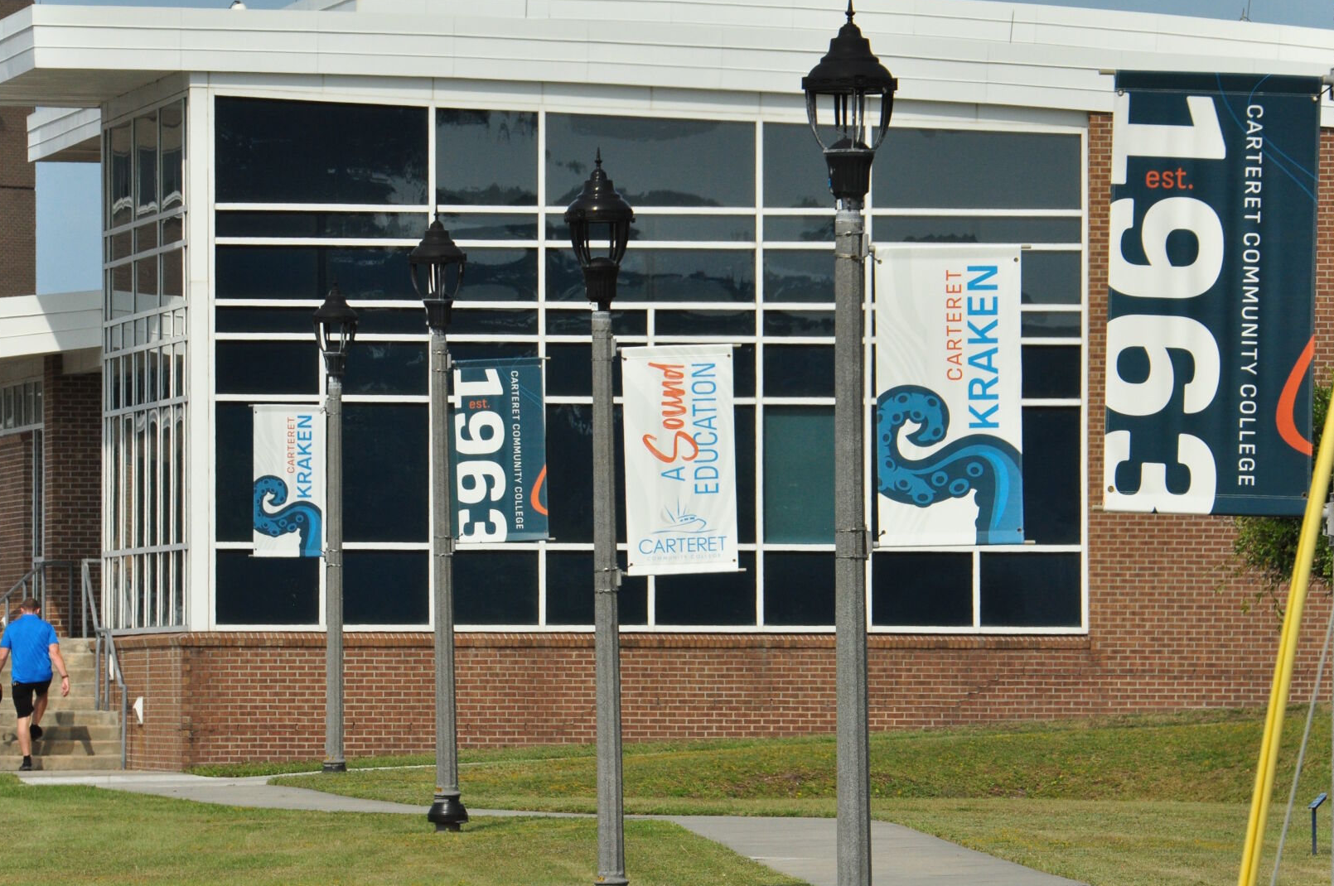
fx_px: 12179
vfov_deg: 4.2
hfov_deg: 6.3
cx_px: 693
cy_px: 438
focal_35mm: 329
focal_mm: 200
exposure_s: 1/1250
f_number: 14
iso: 800
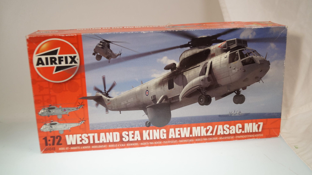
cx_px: 157
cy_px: 77
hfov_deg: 52.8
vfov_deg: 31.2
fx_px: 314
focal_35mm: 38
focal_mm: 24
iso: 500
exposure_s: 1/160
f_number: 4
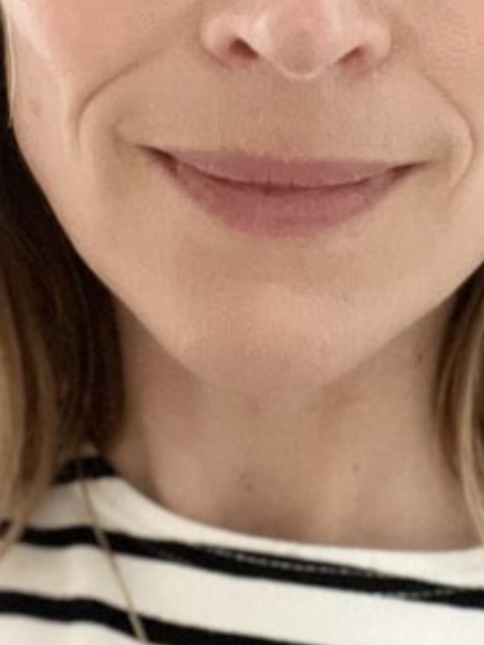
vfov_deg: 21.7
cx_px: 308
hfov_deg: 16.4
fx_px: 1677
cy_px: 259
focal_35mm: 90
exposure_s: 1/30
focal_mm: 2.71
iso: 640
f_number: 2.2
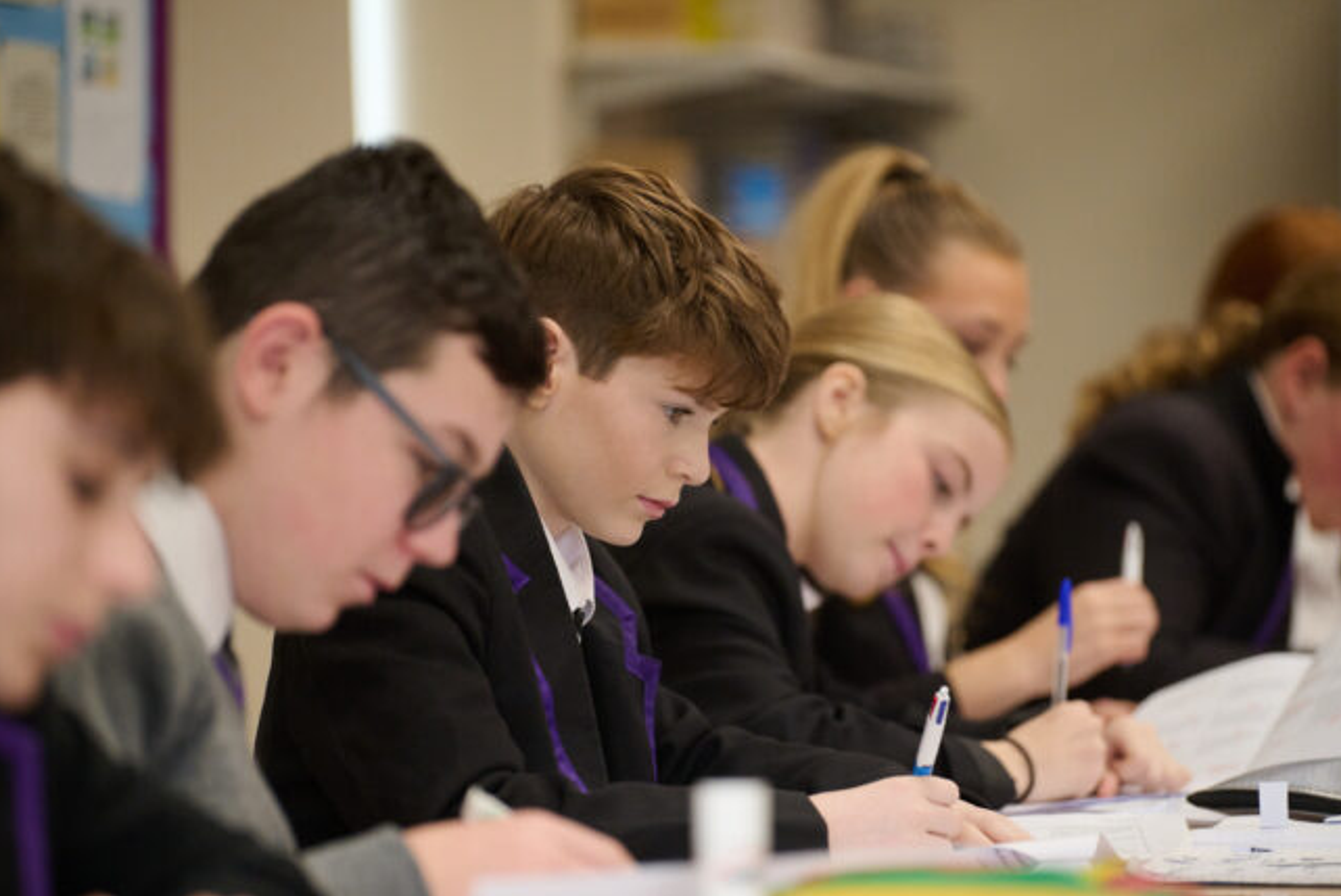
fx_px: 5889
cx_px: 658
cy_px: 467
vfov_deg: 8.7
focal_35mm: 158
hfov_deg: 13.0
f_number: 2.8
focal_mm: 145
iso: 4000
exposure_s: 1/1000
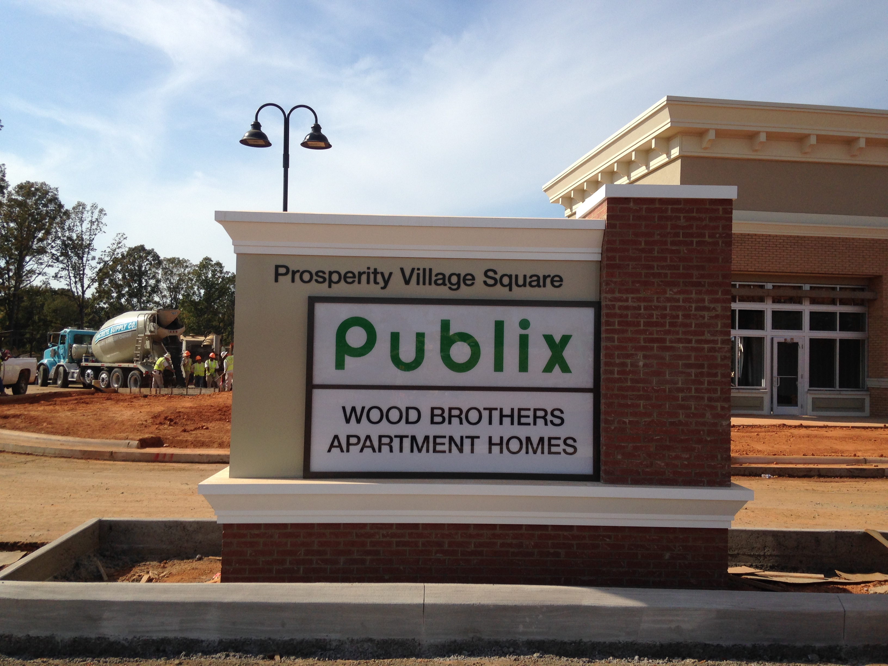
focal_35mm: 33
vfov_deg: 42.9
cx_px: 444
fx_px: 847
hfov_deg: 55.4
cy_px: 333
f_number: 2.4
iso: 50
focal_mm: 4.12
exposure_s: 1/2169
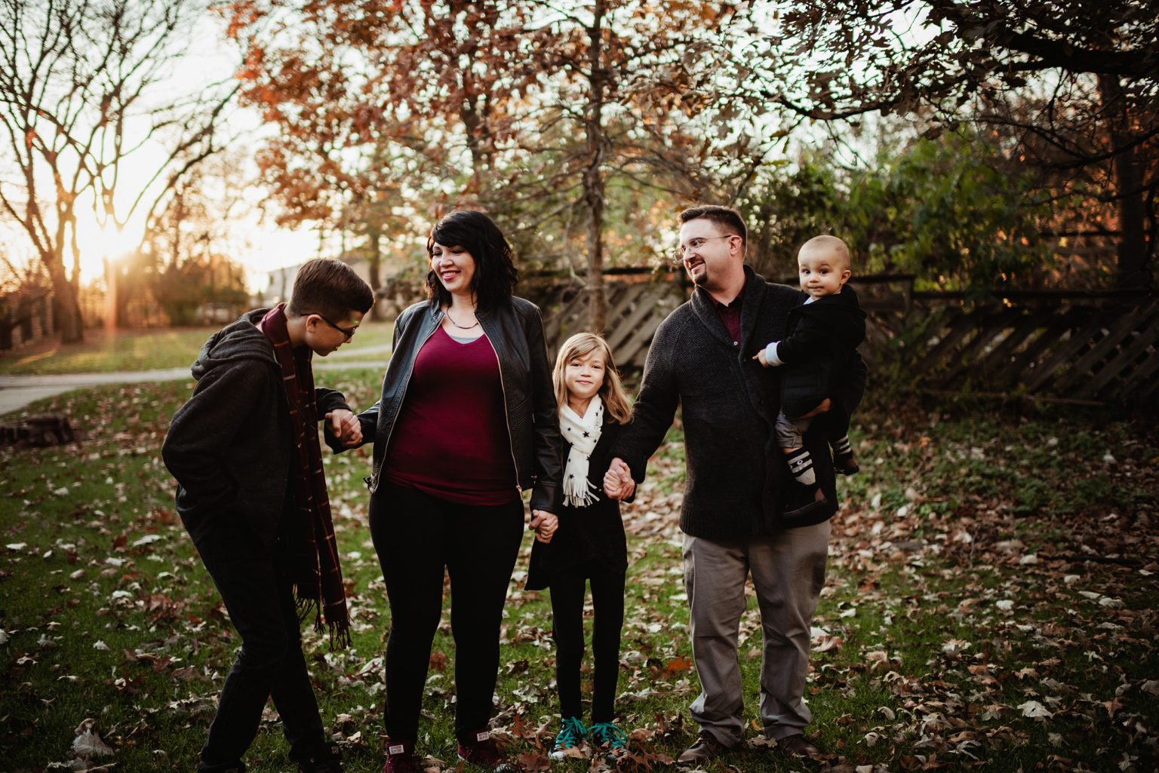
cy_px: 386
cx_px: 580
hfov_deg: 54.4
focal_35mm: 35
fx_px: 1127
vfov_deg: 37.9
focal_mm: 35
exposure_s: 1/640
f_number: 1.4
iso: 250
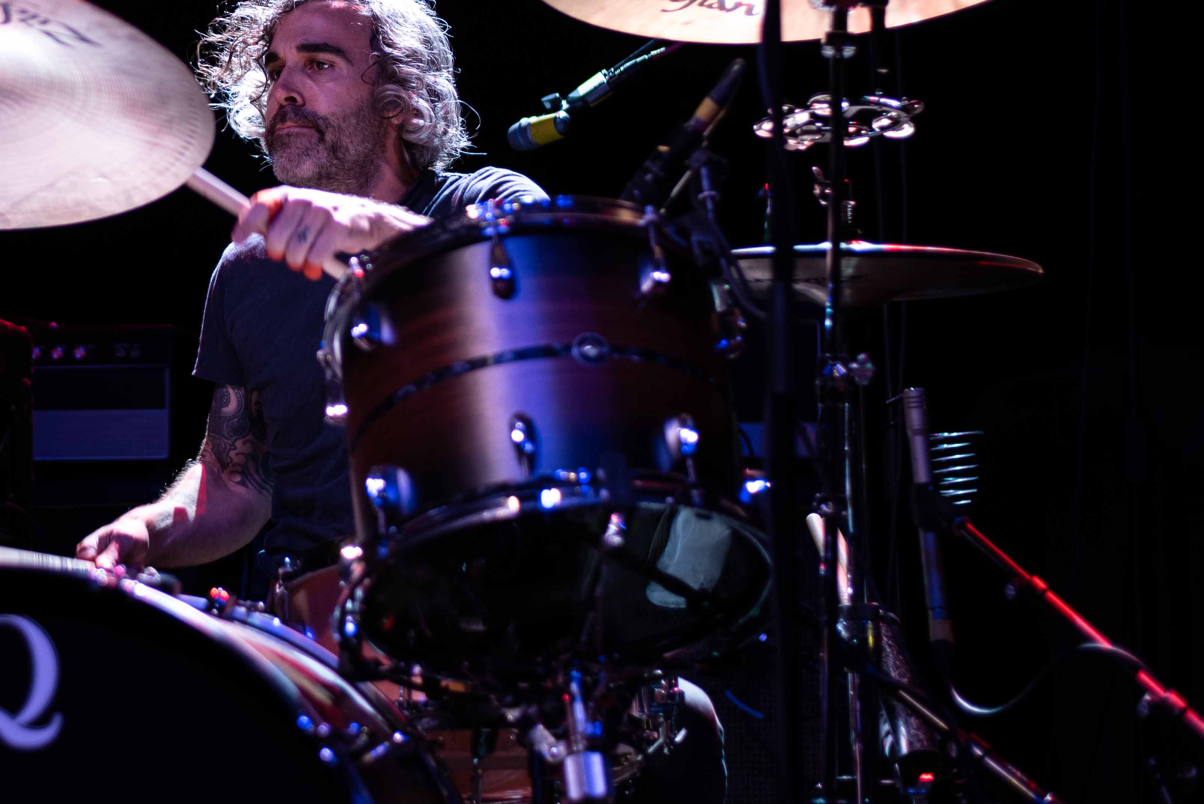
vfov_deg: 14.5
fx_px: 3145
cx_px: 168
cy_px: 154
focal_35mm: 94
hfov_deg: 21.3
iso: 450
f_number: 1.8
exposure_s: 1/250
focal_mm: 50
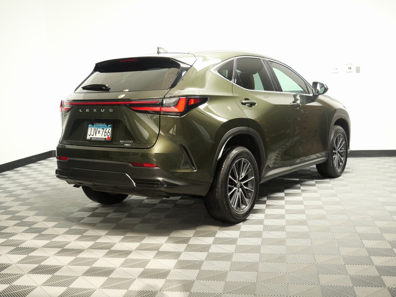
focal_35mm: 44
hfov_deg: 42.9
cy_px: 148
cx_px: 198
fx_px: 503
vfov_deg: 32.9
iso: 400
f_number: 4.5
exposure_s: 1/250
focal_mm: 22
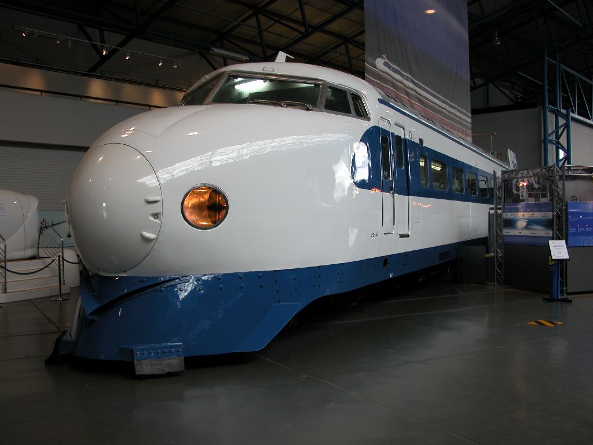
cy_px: 222
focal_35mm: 35
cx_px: 296
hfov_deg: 52.6
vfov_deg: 40.7
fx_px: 600
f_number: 2.8
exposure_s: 1/29.5
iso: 100
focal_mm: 8.9
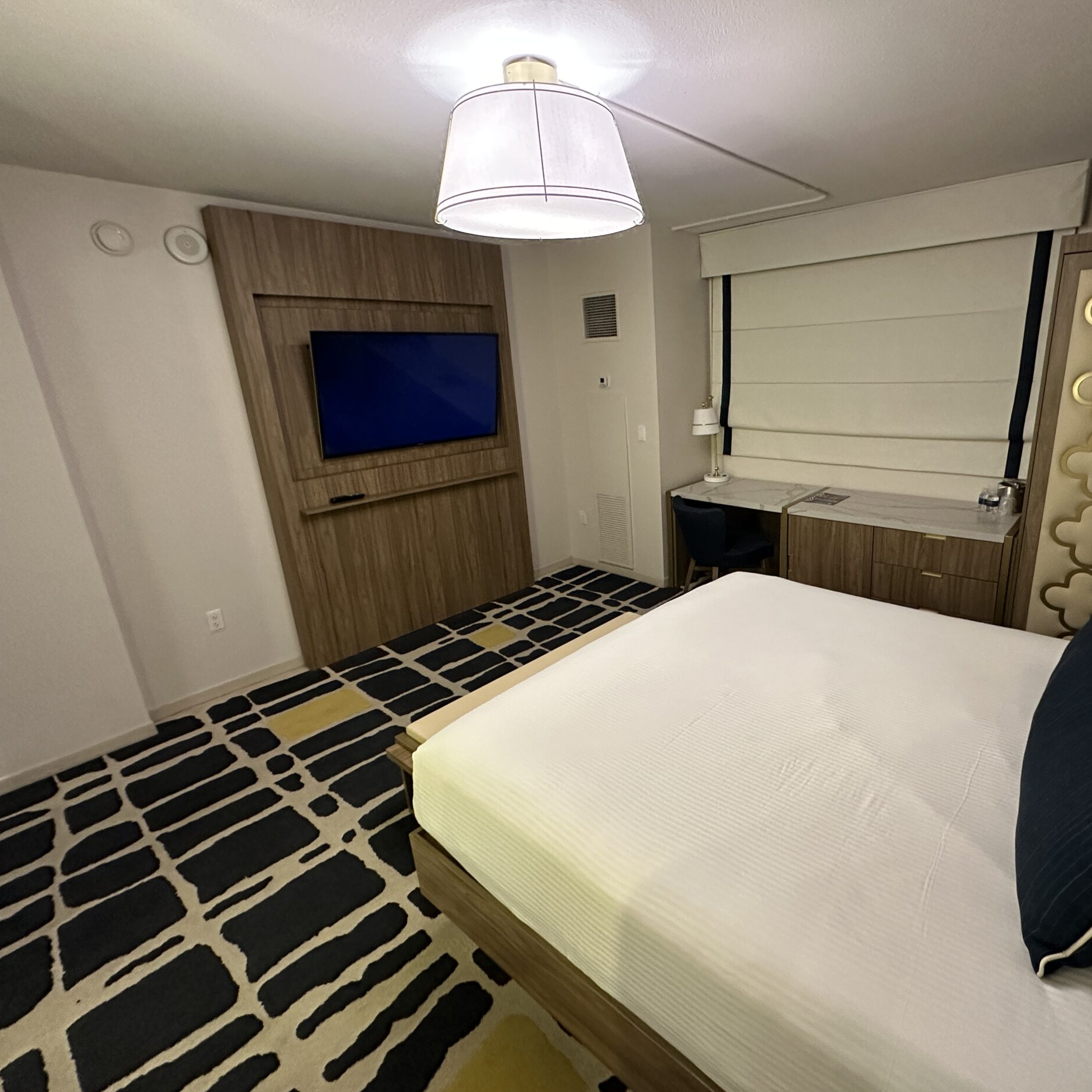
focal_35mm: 17
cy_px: 538
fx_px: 607
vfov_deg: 84.0
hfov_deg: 83.0
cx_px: 654
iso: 800
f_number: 2.2
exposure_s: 1/60
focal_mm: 2.22
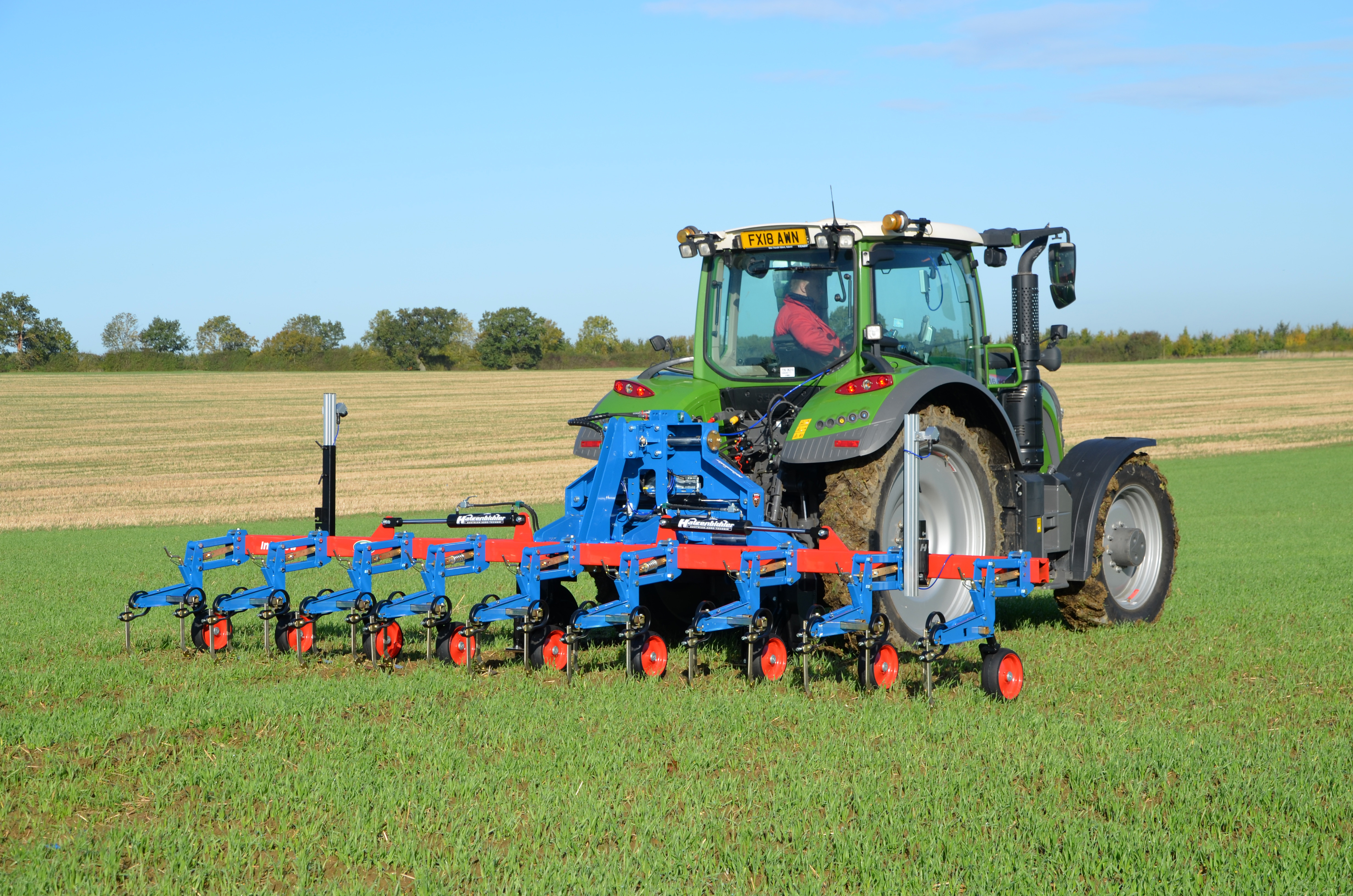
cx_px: 676
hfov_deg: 29.3
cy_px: 448
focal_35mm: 69
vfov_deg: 19.6
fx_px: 2588
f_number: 8
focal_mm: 46
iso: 100
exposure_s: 1/250
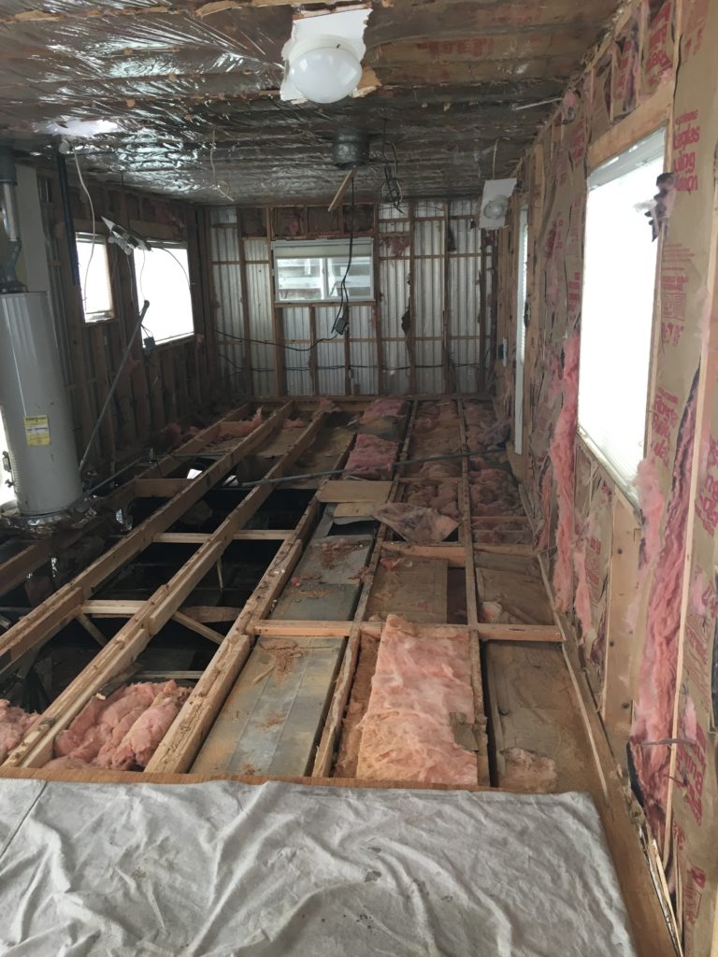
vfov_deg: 61.7
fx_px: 802
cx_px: 359
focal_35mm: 29
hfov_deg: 48.2
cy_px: 478
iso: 32
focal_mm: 4.15
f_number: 2.2
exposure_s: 1/30
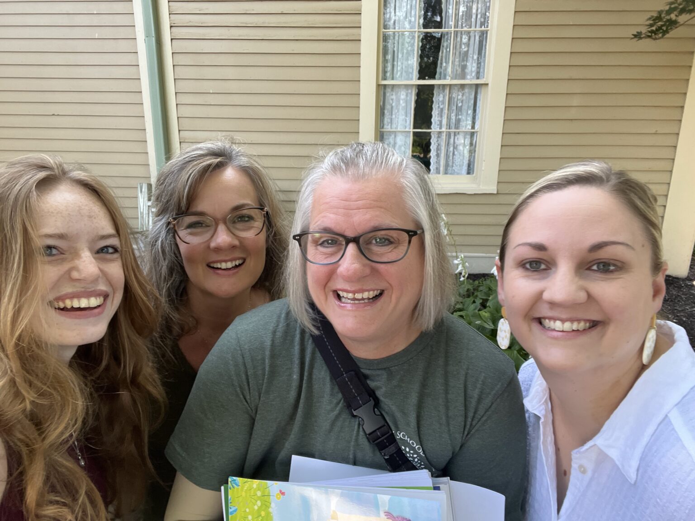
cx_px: 348
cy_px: 260
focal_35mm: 23
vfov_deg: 58.9
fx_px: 462
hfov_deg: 73.9
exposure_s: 1/121
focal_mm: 2.71
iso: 64
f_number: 2.2
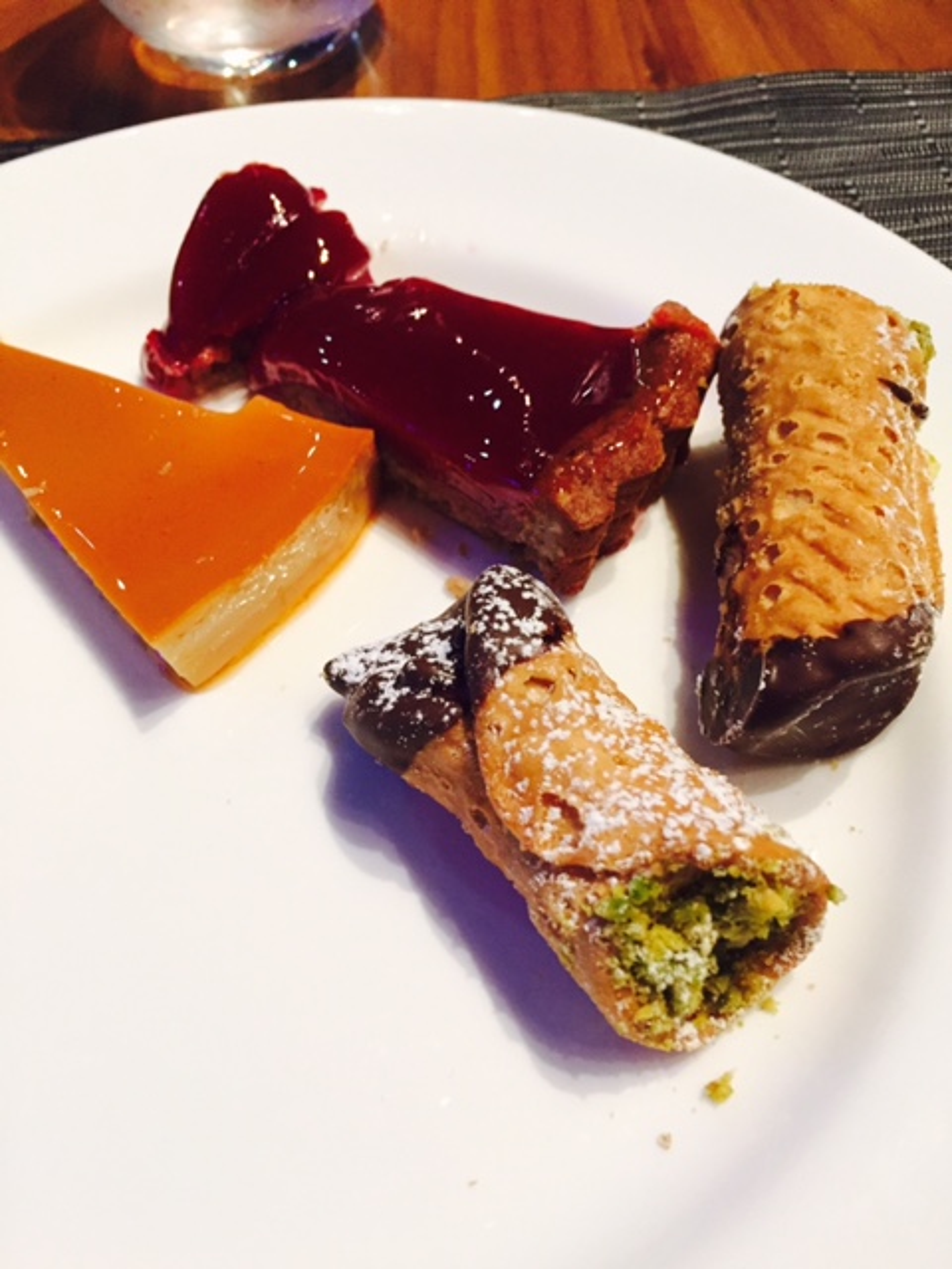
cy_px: 634
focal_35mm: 29
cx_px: 476
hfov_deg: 48.2
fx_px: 1063
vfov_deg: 61.7
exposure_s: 1/30
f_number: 2.2
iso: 250
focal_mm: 4.15
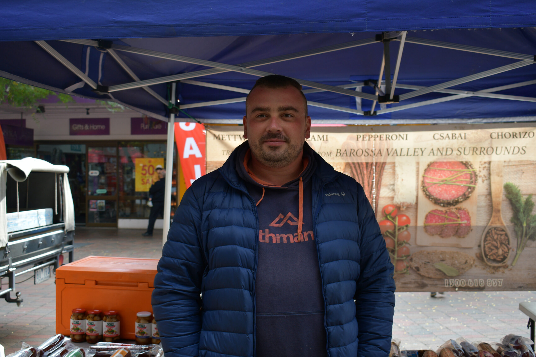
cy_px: 178
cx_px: 268
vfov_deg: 33.4
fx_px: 596
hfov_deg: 48.5
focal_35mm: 40
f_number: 5.6
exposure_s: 1/125
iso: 200
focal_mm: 27
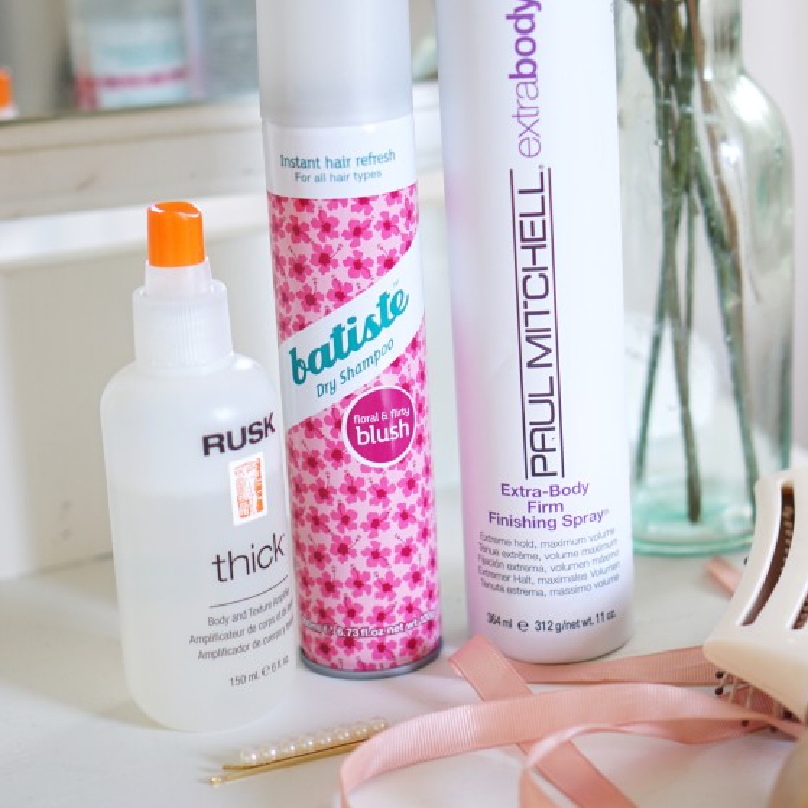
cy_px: 253
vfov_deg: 21.1
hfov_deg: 21.2
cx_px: 470
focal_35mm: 82
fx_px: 2160
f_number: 1.8
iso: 250
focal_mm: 35
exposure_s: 1/60
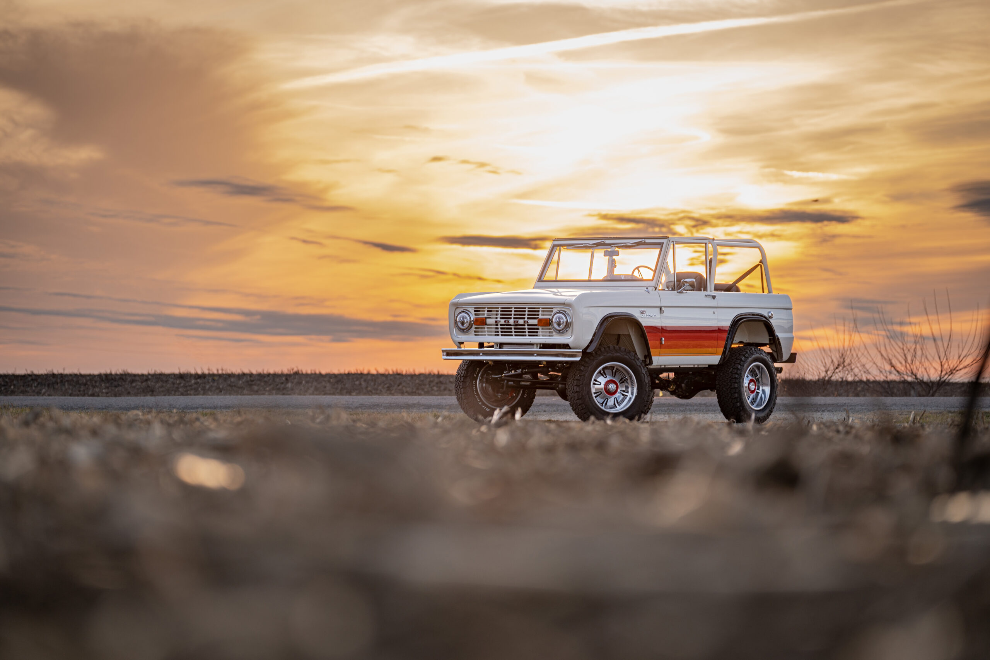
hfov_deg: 19.5
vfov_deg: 13.0
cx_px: 495
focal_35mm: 105
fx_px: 2887
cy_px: 330
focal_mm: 105
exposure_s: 1/125
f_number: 2.8
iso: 100
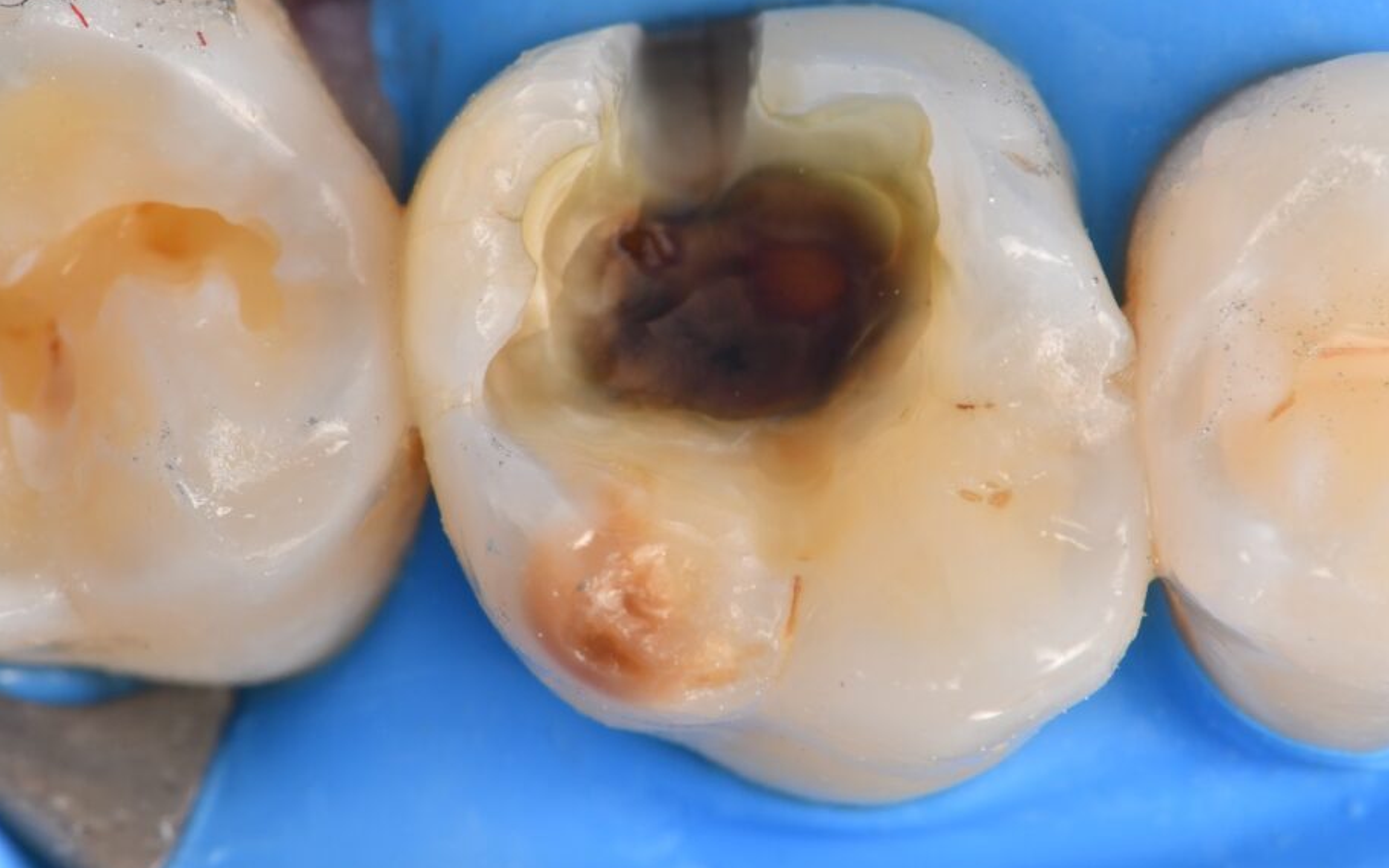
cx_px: 756
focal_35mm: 180
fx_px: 6815
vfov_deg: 7.3
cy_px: 380
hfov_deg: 11.6
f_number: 32
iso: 200
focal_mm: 105
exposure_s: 1/160
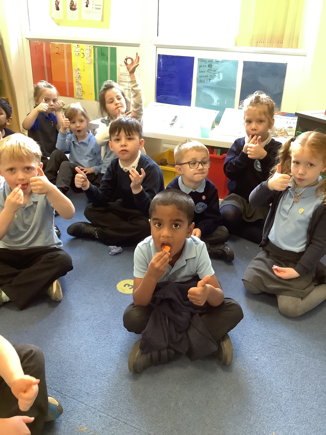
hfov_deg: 45.4
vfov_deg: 58.4
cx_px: 163
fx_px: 389
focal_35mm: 31
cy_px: 218
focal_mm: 3.3
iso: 320
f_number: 2.4
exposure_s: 1/50
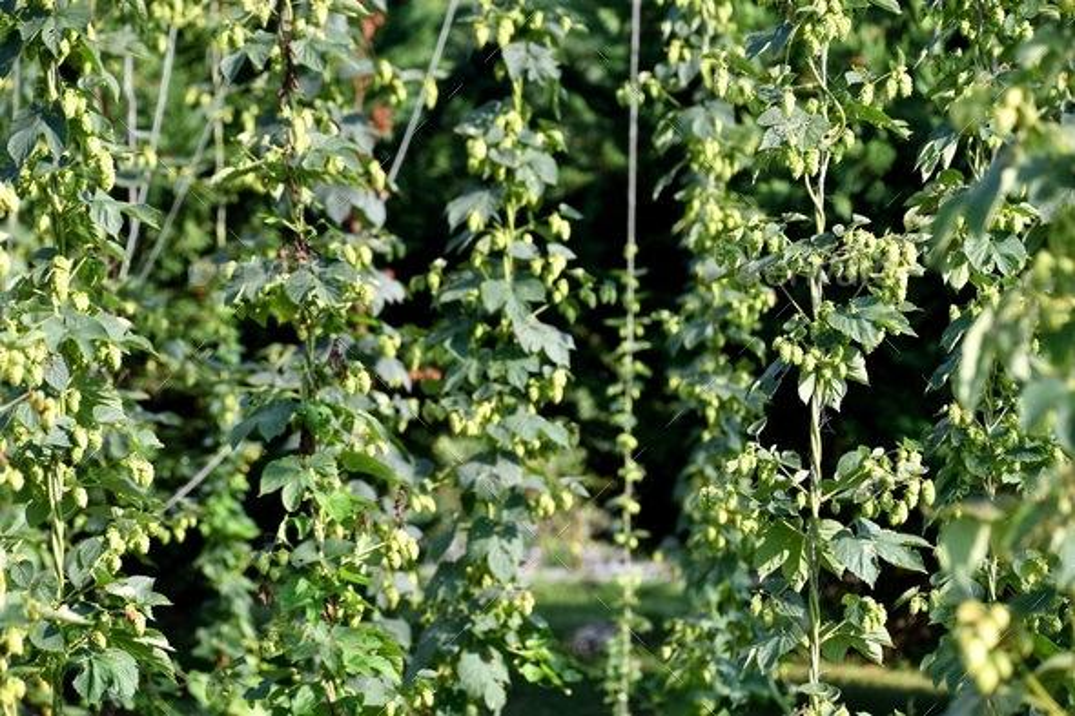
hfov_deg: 13.7
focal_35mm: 150
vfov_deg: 9.1
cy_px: 358
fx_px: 4478
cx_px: 538
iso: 125
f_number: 6.3
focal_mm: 100
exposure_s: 1/160
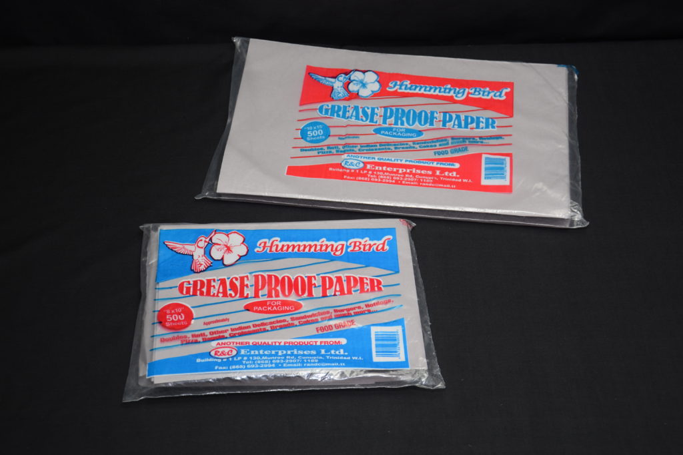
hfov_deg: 31.9
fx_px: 1195
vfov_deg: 21.6
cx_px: 342
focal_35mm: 63
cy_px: 228
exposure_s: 1/60
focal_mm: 42
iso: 100
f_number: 4.8
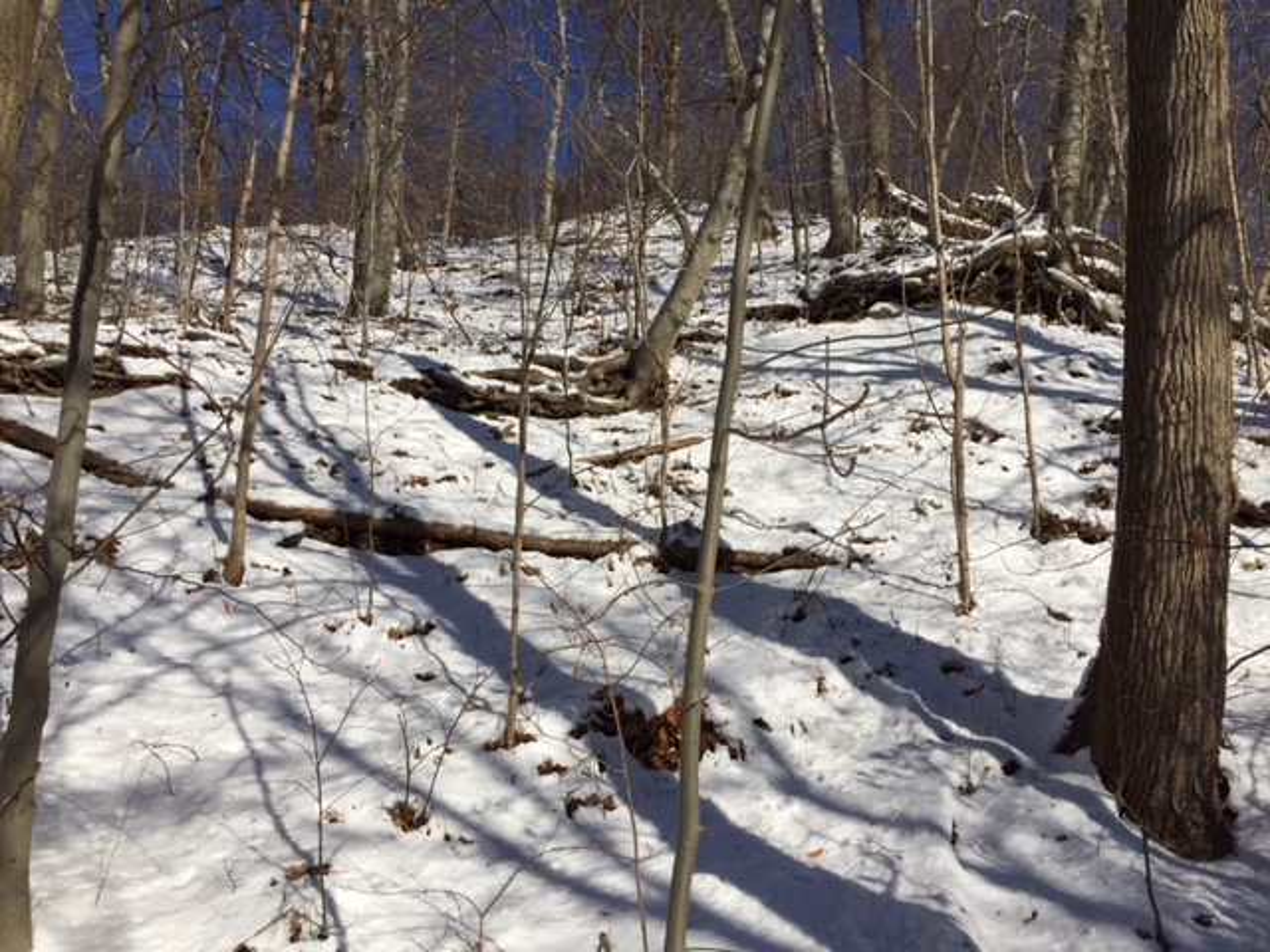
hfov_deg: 61.7
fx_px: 1064
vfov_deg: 48.2
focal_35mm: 29
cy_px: 476
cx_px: 635
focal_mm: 4.15
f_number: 2.2
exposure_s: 1/3597
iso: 32
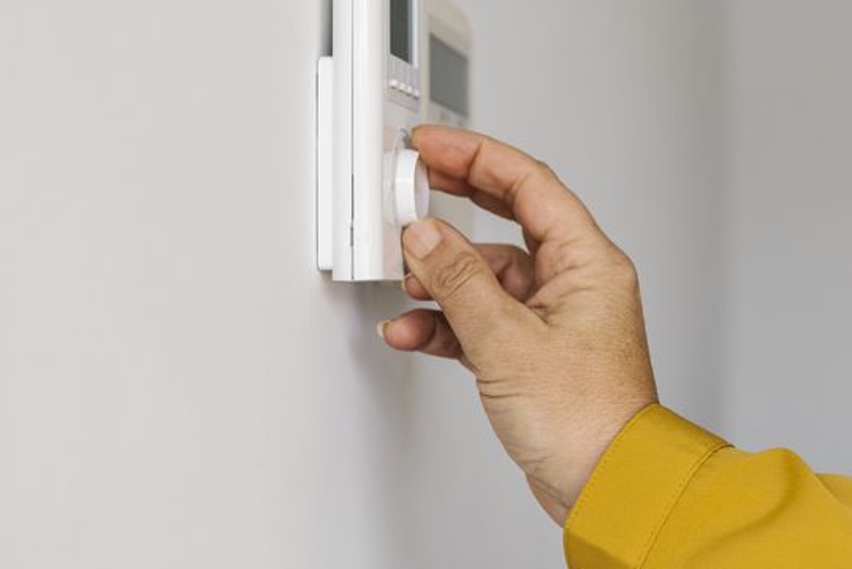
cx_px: 903
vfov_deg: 17.4
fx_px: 1846
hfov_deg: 24.5
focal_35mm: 78
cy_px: 162
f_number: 2.8
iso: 400
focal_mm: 35
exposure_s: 1/500
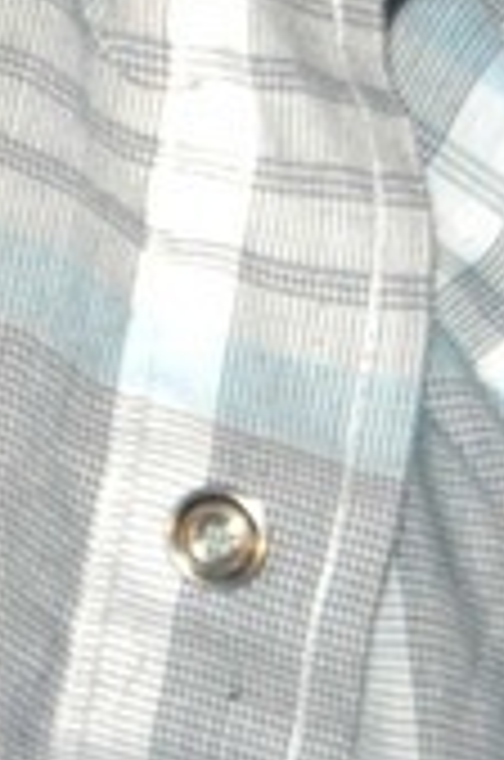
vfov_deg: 2.8
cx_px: -580
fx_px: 15308
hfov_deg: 1.9
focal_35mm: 726
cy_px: -1104
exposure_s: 1/180
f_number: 6.3
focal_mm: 80
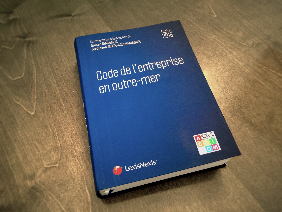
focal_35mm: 29
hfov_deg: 61.7
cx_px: 141
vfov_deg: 48.2
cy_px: 106
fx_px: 236
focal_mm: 4.15
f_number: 2.2
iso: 250
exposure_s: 1/17
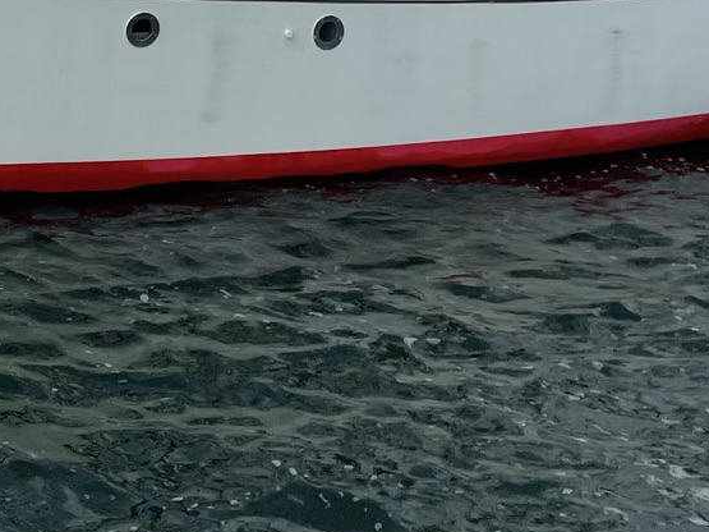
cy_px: -350
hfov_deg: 19.5
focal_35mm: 96
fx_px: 1966
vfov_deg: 14.1
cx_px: -86
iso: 32
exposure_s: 1/4464
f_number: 1.6
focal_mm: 4.2
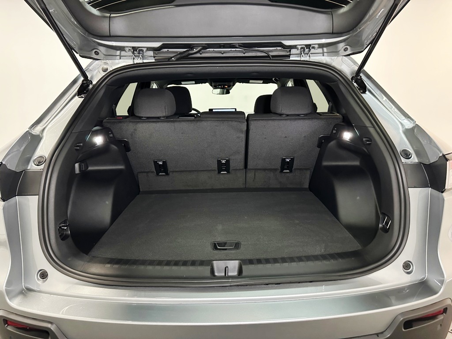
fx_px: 313
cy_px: 170
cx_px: 226
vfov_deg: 56.8
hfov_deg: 71.6
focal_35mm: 24
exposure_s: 1/30
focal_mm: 6.86
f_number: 1.78
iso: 800
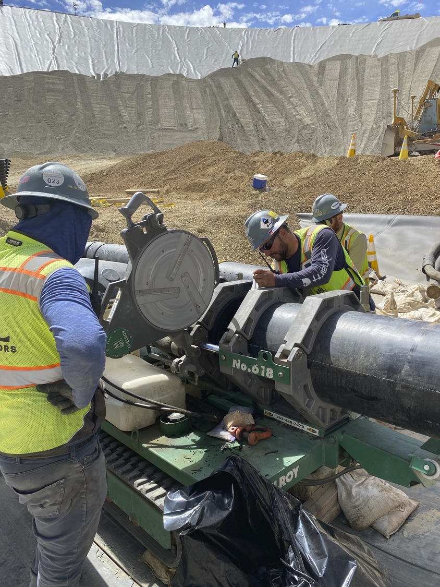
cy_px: 294
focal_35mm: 26
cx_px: 220
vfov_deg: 67.3
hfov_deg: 53.1
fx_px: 441
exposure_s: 1/2066
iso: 32
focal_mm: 4.25
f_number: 1.8
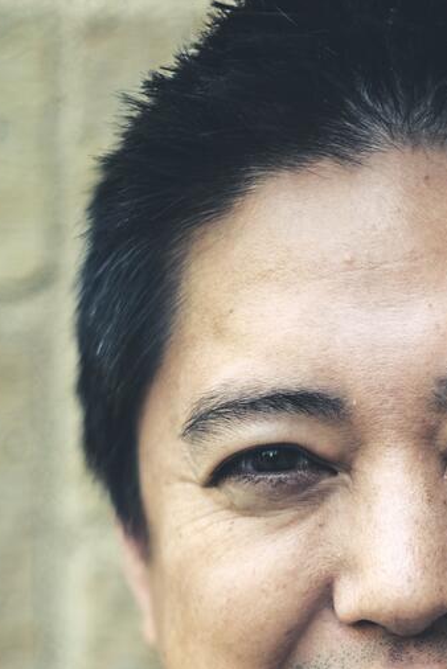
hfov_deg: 8.3
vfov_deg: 12.3
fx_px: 3087
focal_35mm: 166
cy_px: 551
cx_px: 400
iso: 400
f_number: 1.2
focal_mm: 56
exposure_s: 1/3200
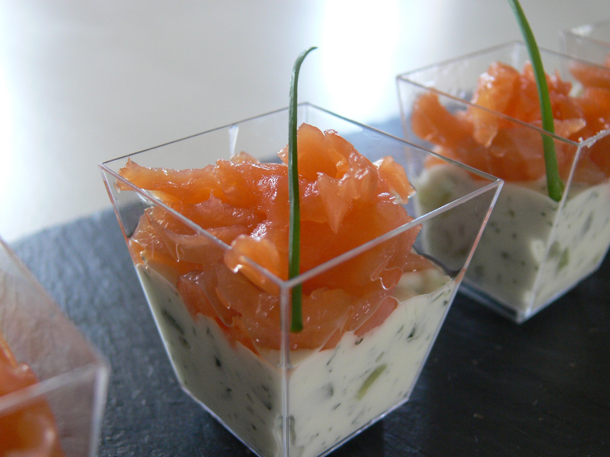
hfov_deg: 43.9
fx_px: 758
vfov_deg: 33.6
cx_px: 305
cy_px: 228
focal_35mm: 43
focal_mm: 9.1
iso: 200
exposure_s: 1/15
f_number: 2.8
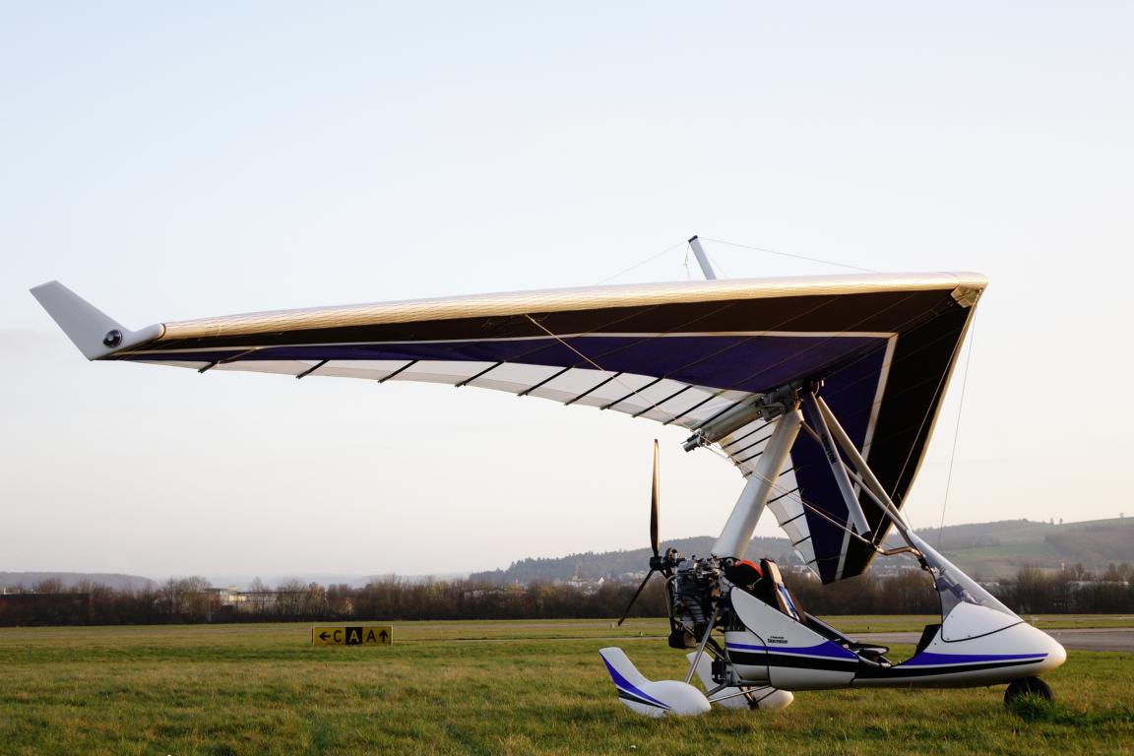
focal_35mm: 55
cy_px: 378
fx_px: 1732
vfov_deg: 24.6
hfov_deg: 36.2
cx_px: 567
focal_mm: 20.19
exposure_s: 1/800
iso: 500
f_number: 3.2
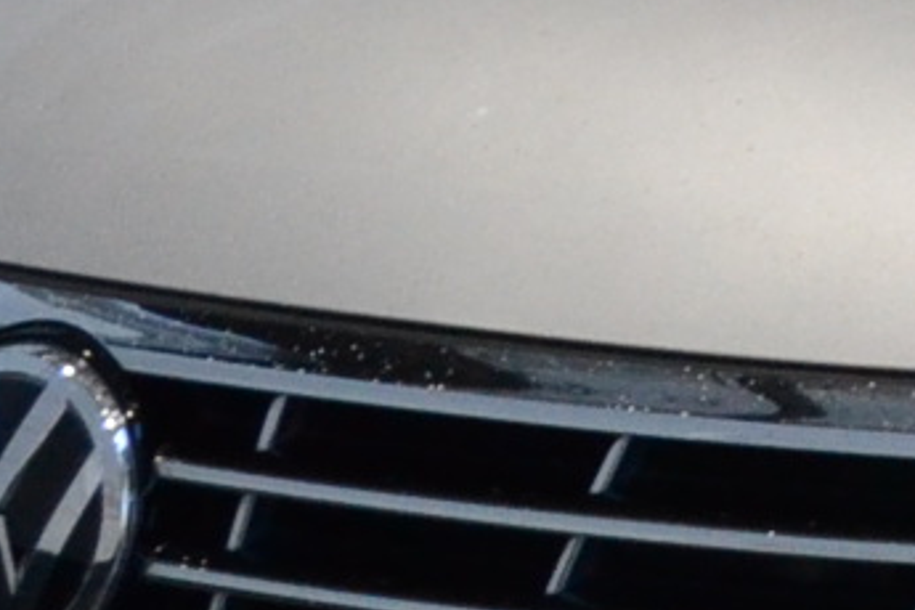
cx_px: 2079
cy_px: 21
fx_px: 8904
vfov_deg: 3.9
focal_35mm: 350
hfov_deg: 5.7
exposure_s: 1/250
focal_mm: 35
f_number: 5
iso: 1600
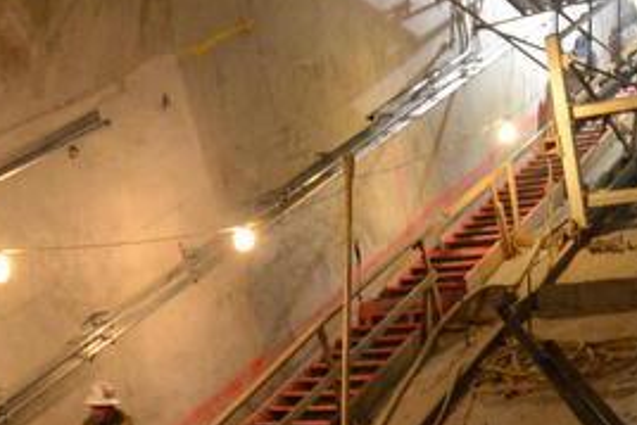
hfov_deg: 27.3
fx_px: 1292
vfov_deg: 17.8
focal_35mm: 73
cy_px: 515
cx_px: 150
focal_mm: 14
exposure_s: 1/25
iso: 3200
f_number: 6.3
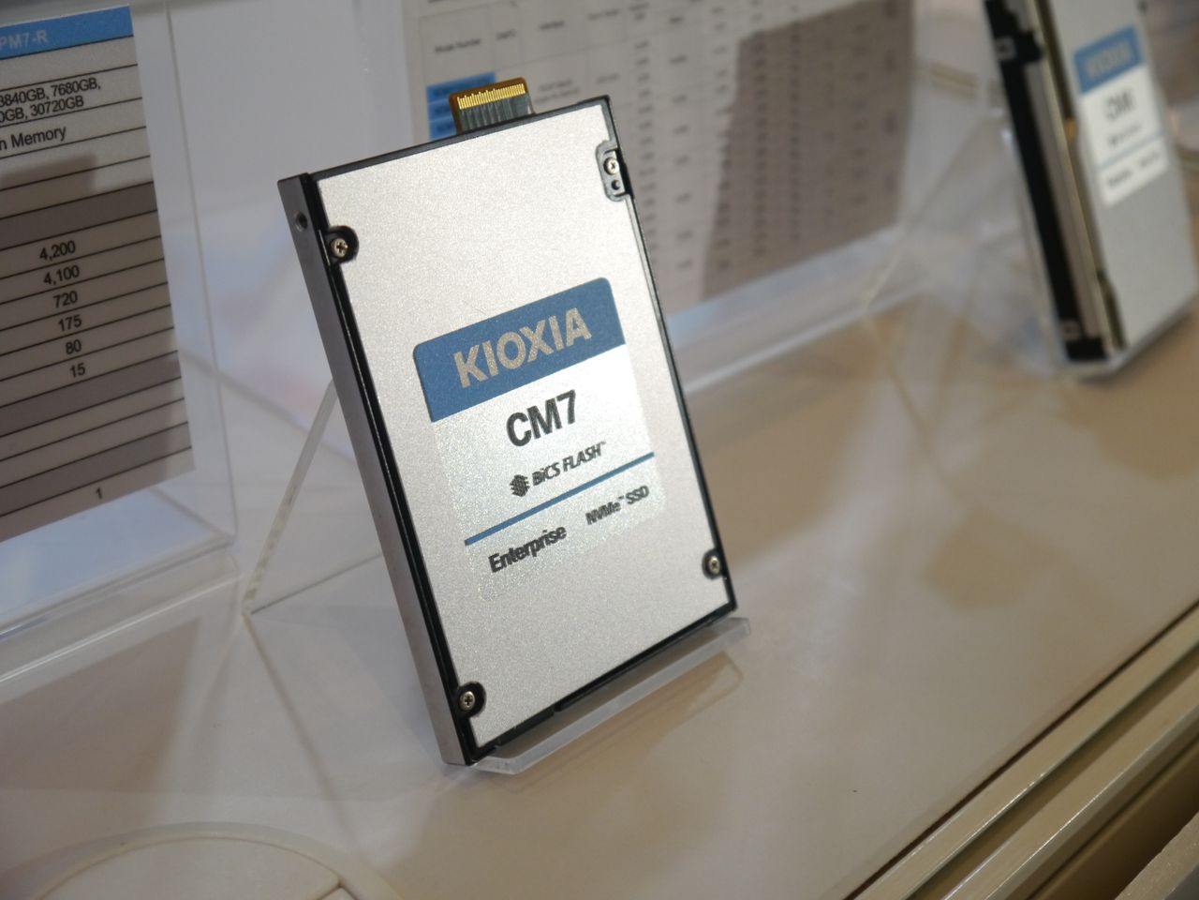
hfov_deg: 36.8
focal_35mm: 52
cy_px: 450
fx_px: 1801
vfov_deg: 28.0
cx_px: 600
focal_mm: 26
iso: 800
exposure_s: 1/60
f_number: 4.7
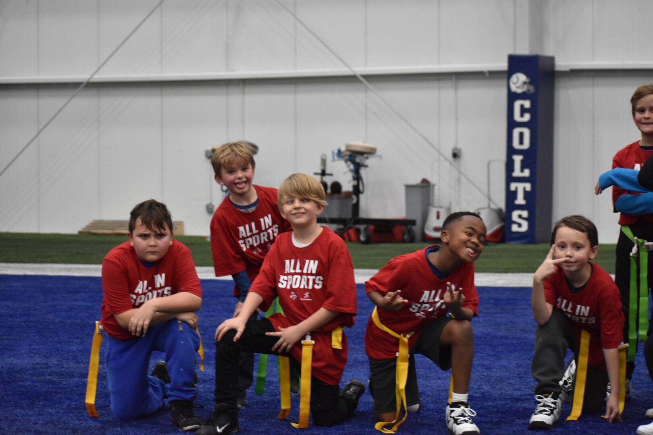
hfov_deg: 19.5
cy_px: 218
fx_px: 1904
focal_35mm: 105
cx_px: 326
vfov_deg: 13.0
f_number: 4.5
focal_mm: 70
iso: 2200
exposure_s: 1/250
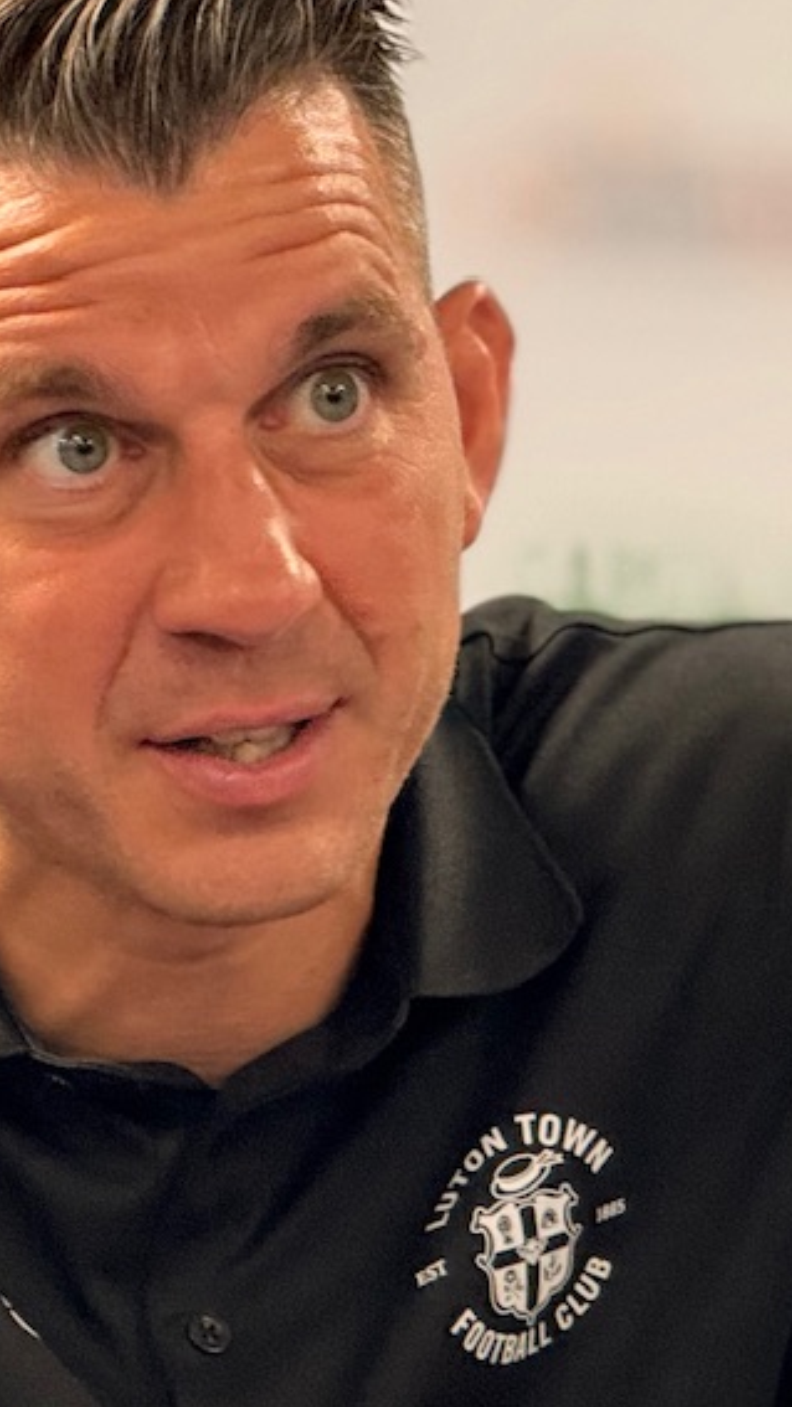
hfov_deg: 4.1
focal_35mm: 295
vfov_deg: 7.3
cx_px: 330
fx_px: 11012
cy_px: 774
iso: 200
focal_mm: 15.66
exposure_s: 1/50
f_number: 2.8
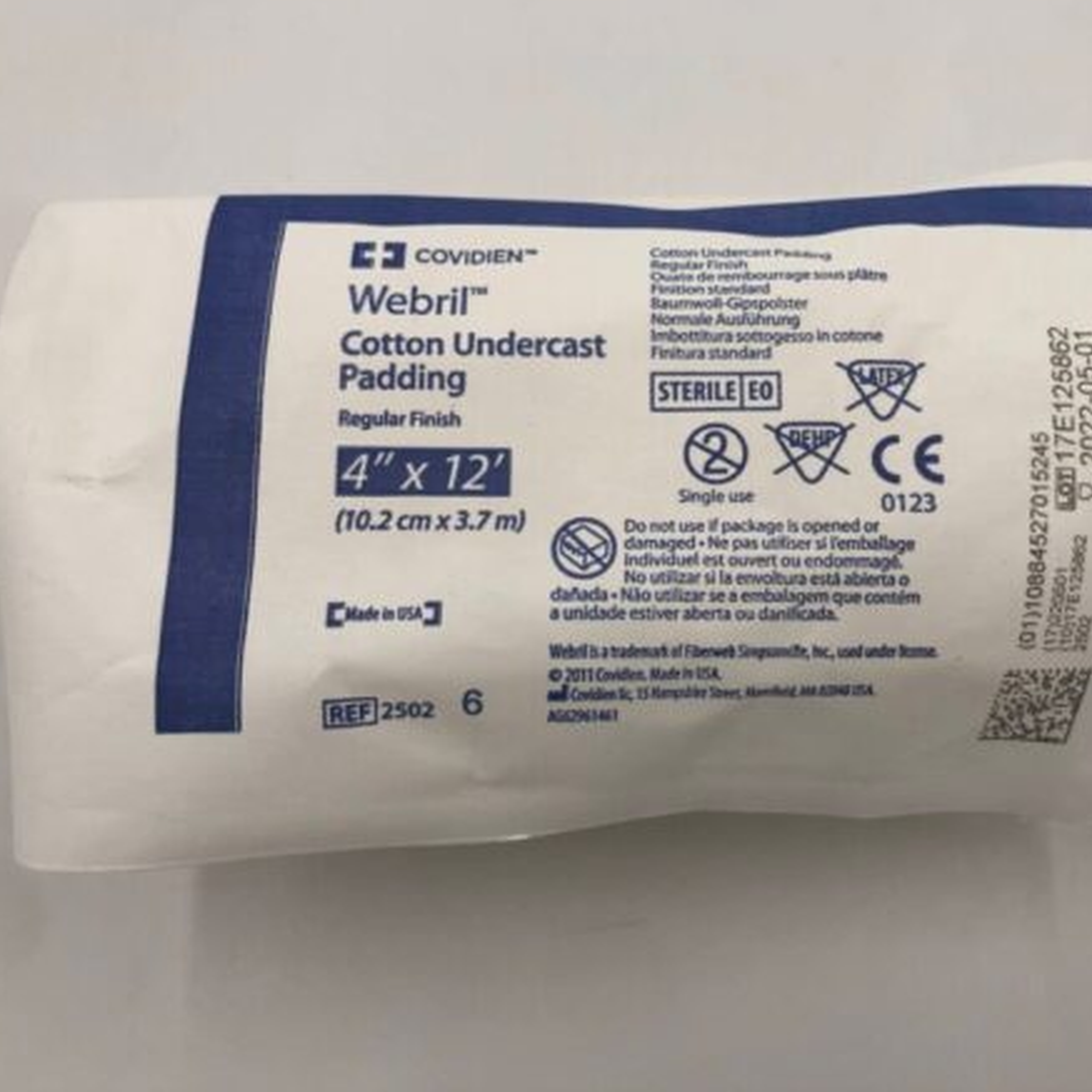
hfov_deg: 48.2
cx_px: 657
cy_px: 537
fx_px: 1213
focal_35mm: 34
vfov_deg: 48.4
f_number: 1.8
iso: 20
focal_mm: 3.99
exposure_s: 1/165
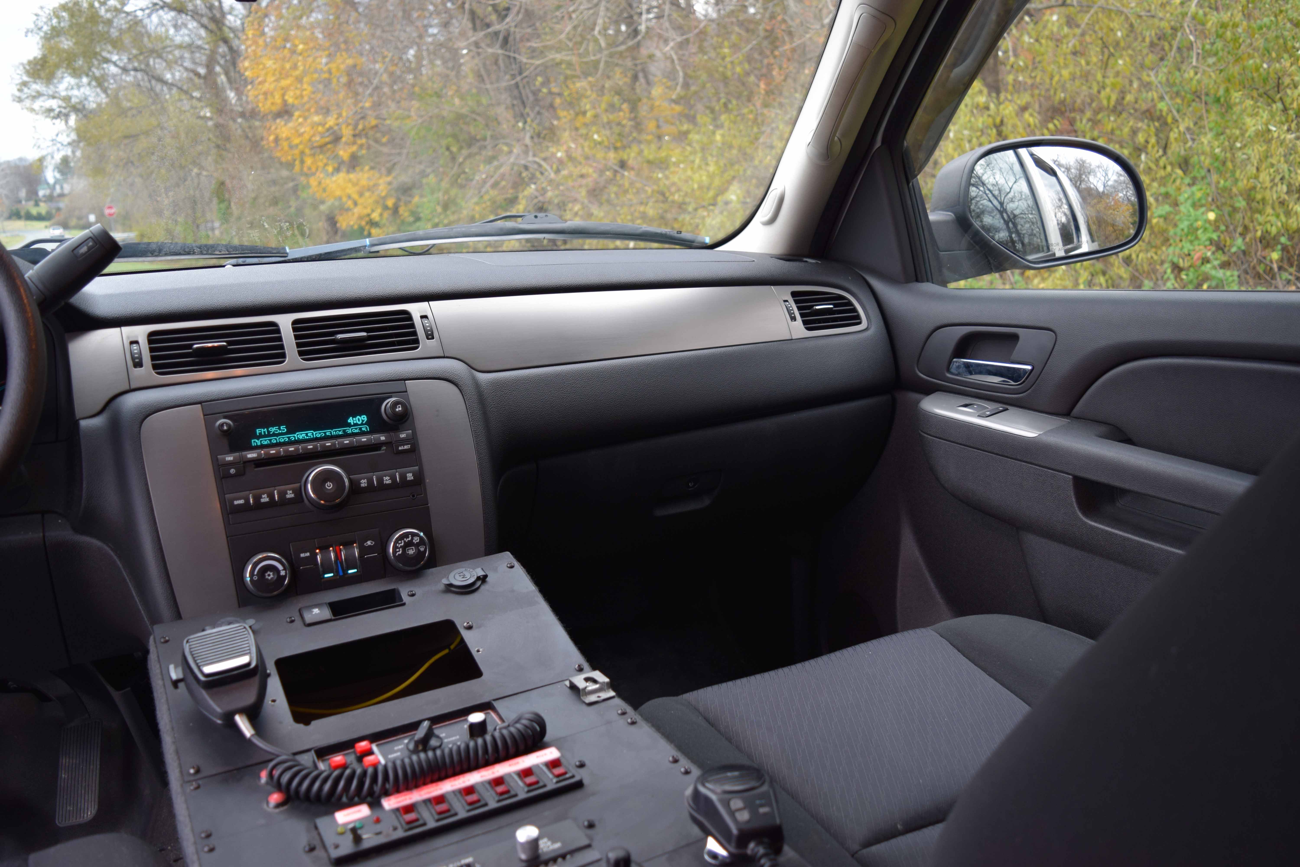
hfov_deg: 61.9
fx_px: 1083
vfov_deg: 43.6
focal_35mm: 30
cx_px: 650
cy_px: 434
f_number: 4
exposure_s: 1/60
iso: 400
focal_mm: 20
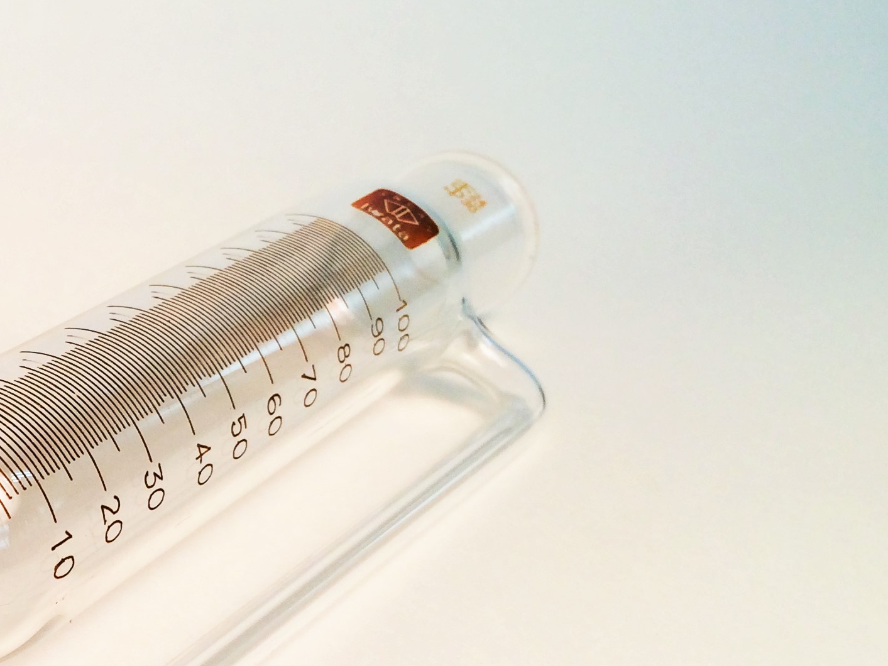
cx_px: -92
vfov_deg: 21.6
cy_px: 559
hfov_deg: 26.6
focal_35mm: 67
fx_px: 1719
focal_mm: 4.15
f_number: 2.2
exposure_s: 1/150
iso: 32
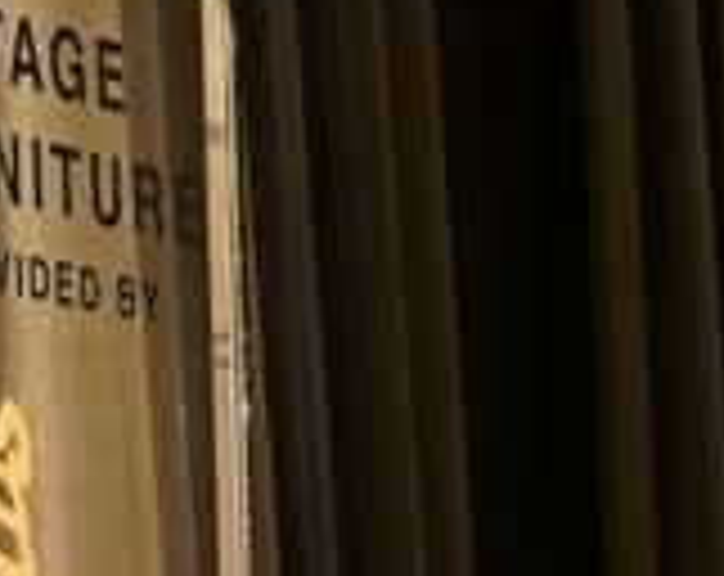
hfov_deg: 4.9
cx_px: 625
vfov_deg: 3.9
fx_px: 8401
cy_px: 986
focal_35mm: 393
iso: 2500
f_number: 2.8
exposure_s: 1/160
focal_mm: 56
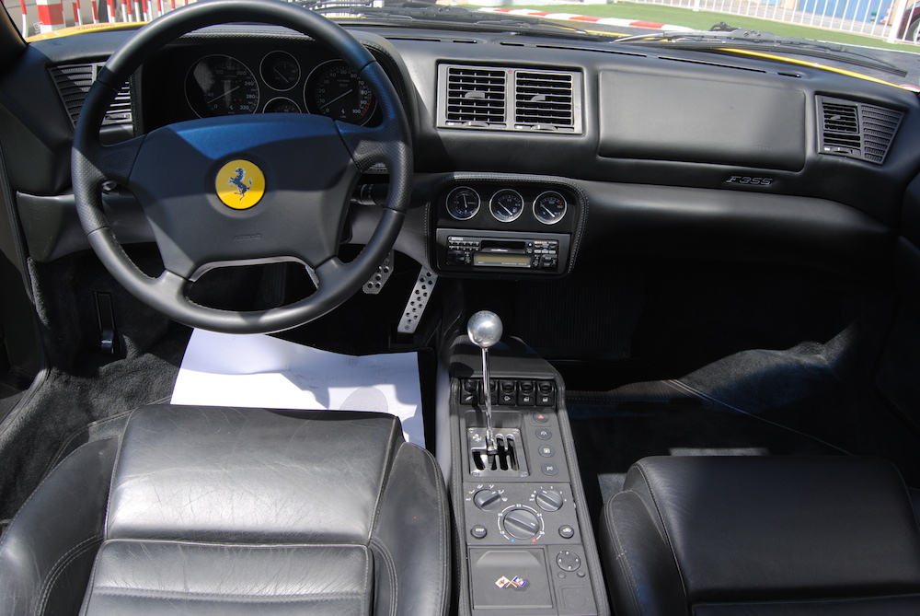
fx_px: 691
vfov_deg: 48.0
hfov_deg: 67.3
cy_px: 308
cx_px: 460
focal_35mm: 27
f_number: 7.1
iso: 100
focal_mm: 18
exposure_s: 1/200
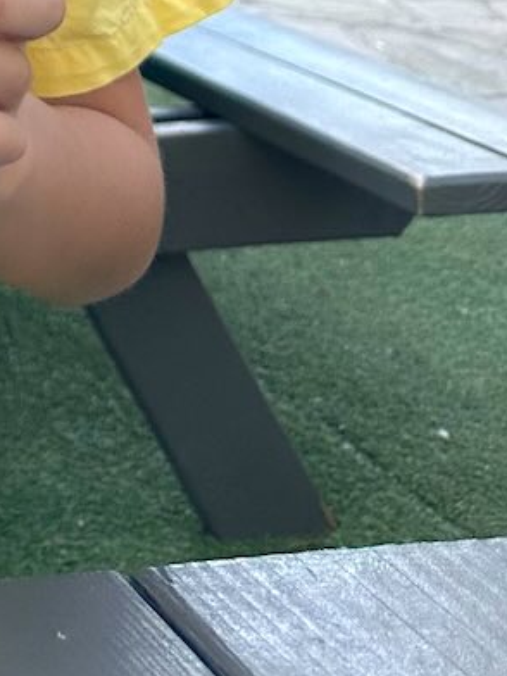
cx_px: -436
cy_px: -669
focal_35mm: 98
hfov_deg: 13.4
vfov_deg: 15.8
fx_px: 1914
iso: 80
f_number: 1.8
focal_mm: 6.86
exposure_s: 1/540
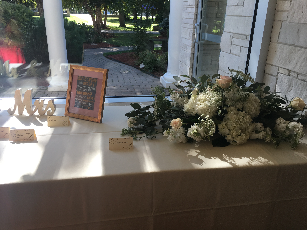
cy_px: 115
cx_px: 154
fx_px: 257
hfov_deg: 61.7
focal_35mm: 29
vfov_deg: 48.2
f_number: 2.2
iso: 25
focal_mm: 4.15
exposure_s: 1/127
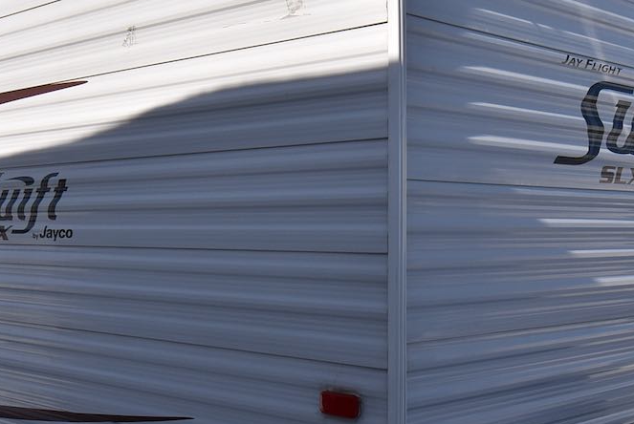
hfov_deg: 34.9
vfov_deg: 23.8
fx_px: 1005
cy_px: 239
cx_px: 273
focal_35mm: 57
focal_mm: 14
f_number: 11
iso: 200
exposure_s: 1/500
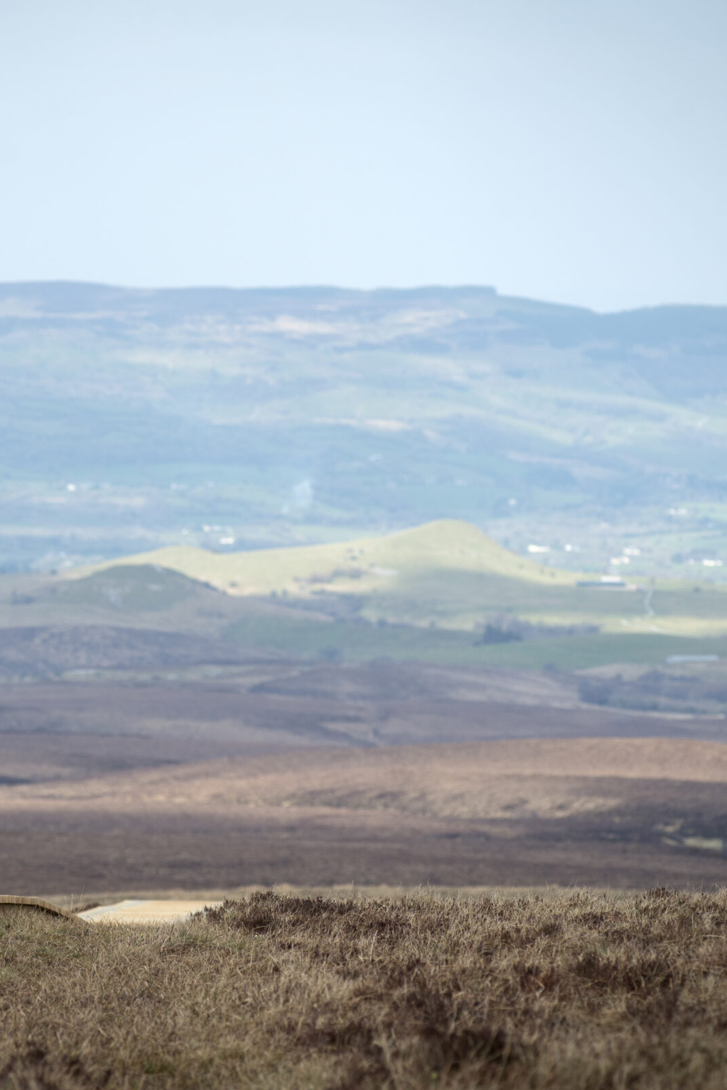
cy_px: 542
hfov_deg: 6.4
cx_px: 157
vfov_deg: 9.5
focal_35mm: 216
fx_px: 6544
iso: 400
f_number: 5.6
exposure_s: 1/1250
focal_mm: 135
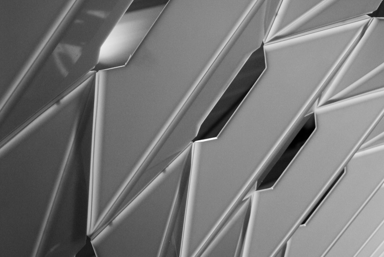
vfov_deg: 48.0
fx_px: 288
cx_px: 192
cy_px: 128
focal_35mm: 27
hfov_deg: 67.3
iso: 100
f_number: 3.5
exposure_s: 1/13
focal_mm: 18
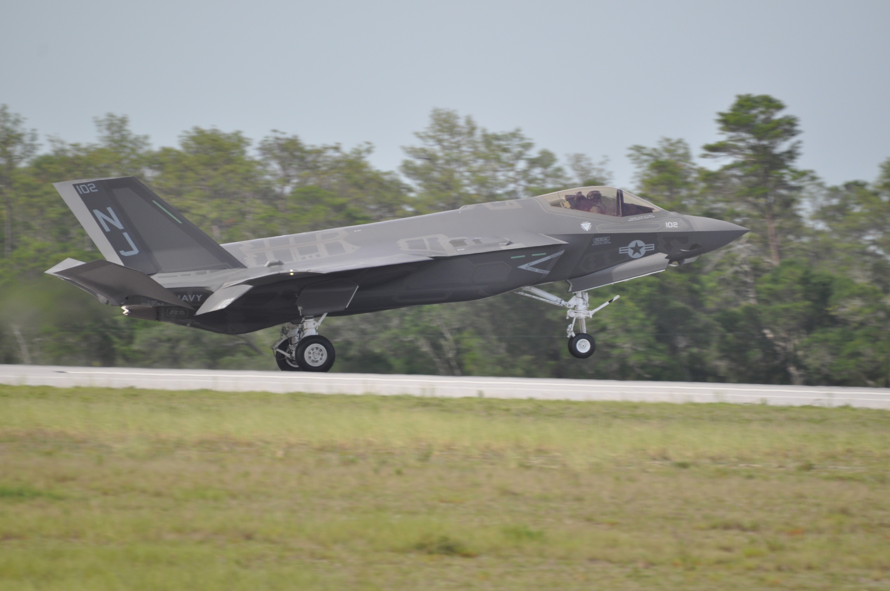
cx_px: 445
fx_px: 18519
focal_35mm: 750
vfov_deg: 1.8
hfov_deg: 2.8
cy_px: 296
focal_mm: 500
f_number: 6.3
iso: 250
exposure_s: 1/500
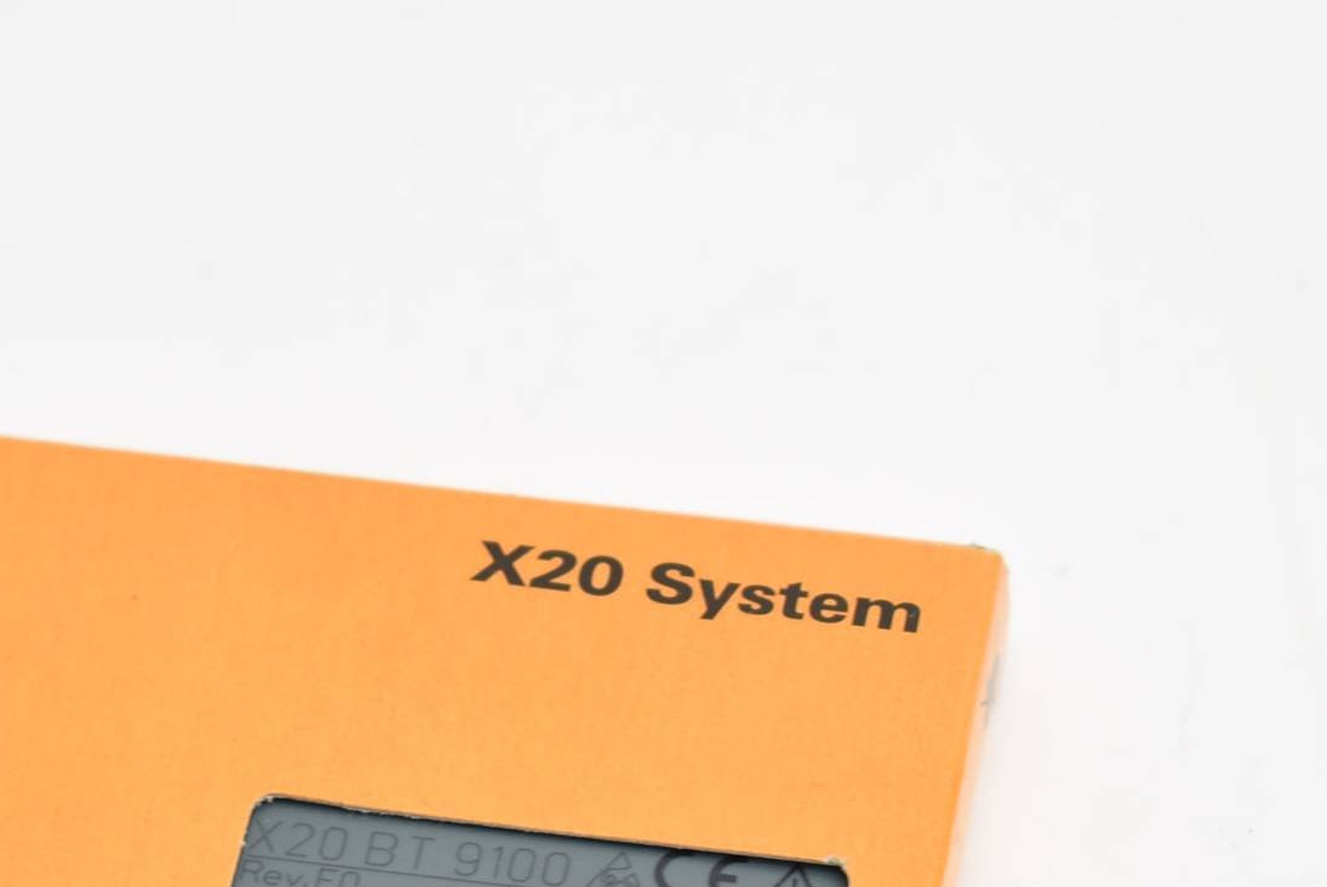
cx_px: 349
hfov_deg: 14.3
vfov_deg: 9.6
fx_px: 5274
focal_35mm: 143
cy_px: 760
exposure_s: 1/20
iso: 100
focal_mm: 48
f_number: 5.3
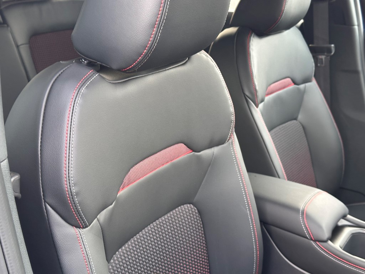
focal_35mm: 48
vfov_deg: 30.3
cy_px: 137
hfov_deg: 39.7
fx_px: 506
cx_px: 182
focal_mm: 6.86
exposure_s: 1/60
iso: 200
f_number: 1.78
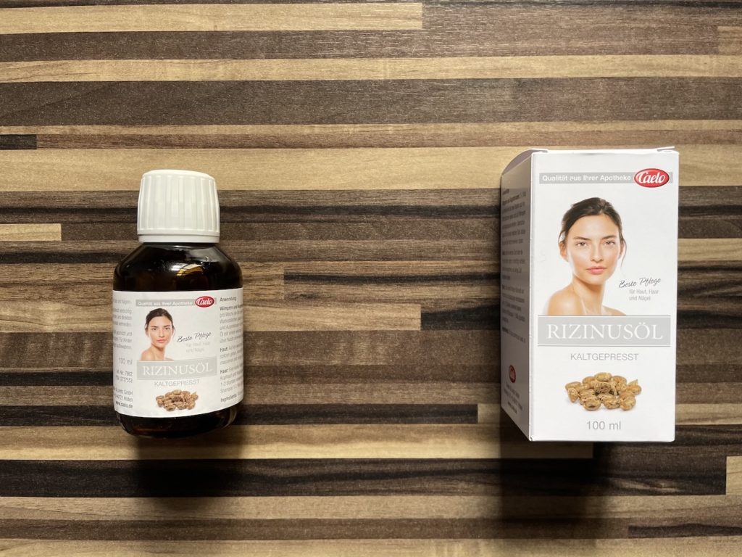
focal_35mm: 26
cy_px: 278
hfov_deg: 67.3
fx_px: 557
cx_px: 371
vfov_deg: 53.1
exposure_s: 1/121
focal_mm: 4.2
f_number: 1.6
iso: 125
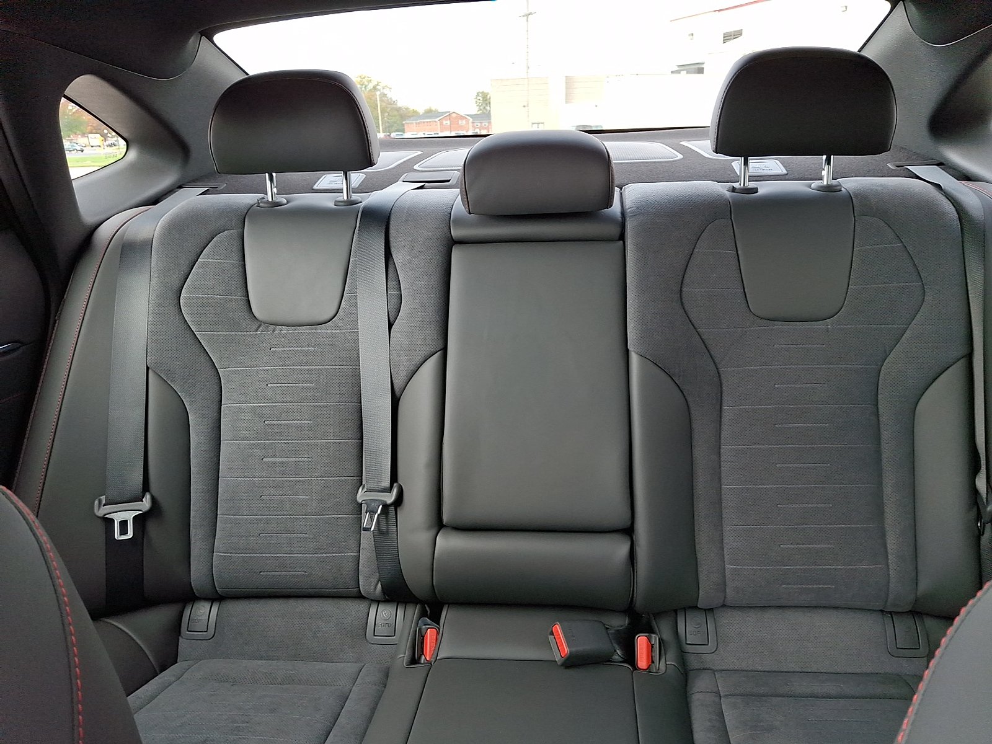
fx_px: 716
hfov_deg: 69.4
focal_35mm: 25
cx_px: 496
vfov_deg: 54.9
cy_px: 372
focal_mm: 4.69
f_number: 1.8
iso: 31
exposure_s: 1/120
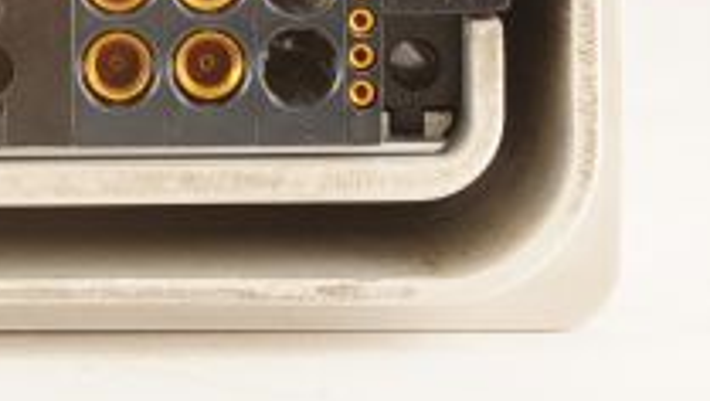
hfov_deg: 14.0
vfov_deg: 7.9
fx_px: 2826
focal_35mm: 150
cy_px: -240
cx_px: -68
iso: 1600
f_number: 11
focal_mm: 50
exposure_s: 1/160
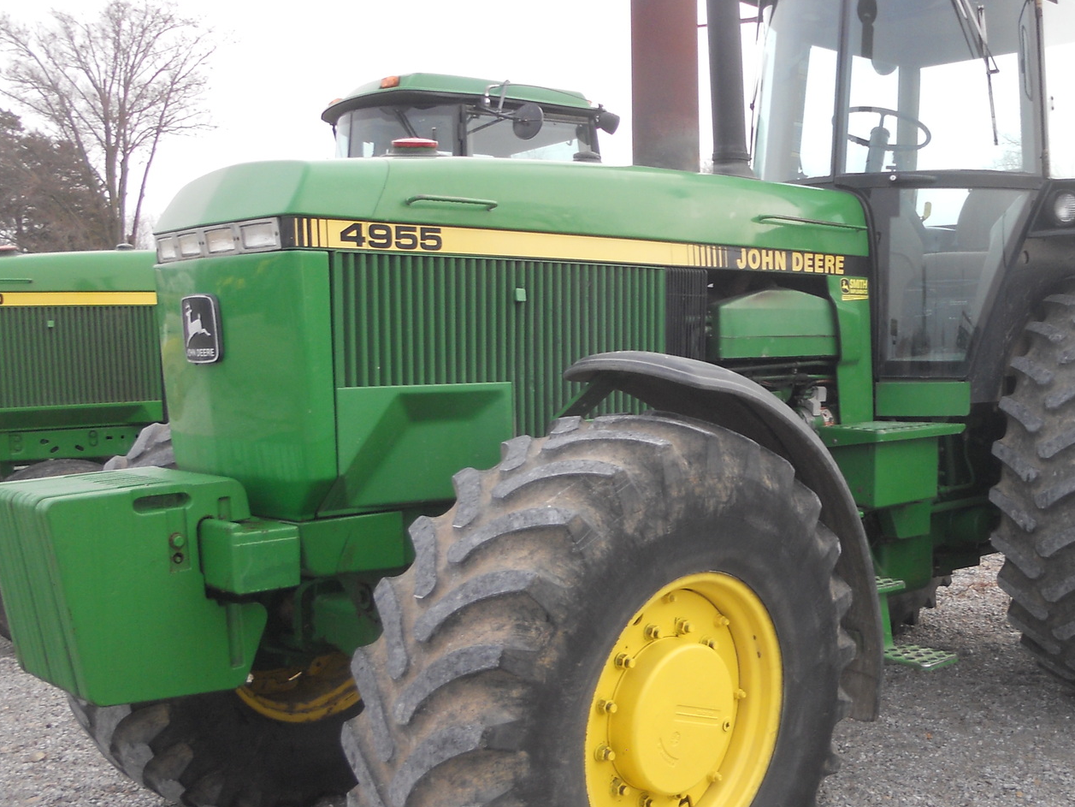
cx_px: 736
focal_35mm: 44
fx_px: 1367
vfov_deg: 32.9
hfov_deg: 42.2
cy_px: 436
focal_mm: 4.9
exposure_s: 1/40
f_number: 3.2
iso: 80
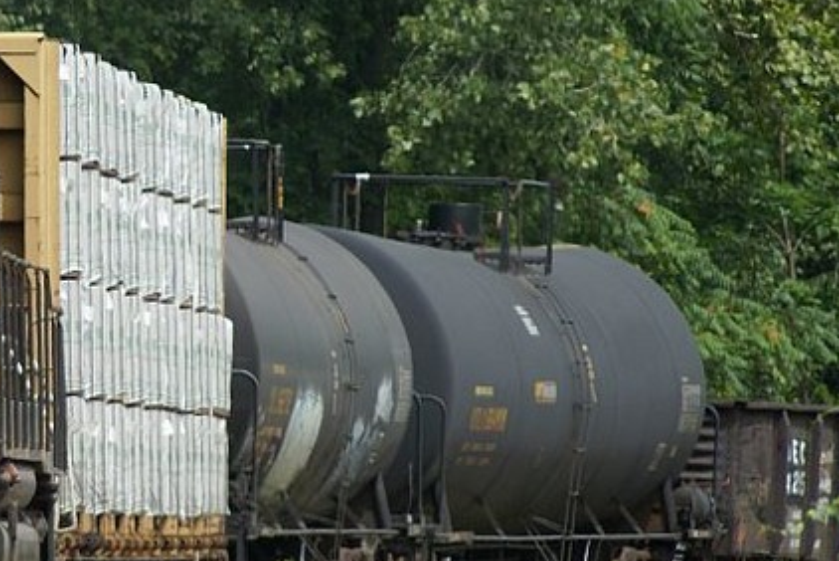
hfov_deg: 3.0
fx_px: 16208
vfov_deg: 2.0
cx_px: 50
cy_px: 331
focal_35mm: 695
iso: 100
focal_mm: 230
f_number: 5
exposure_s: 1/500
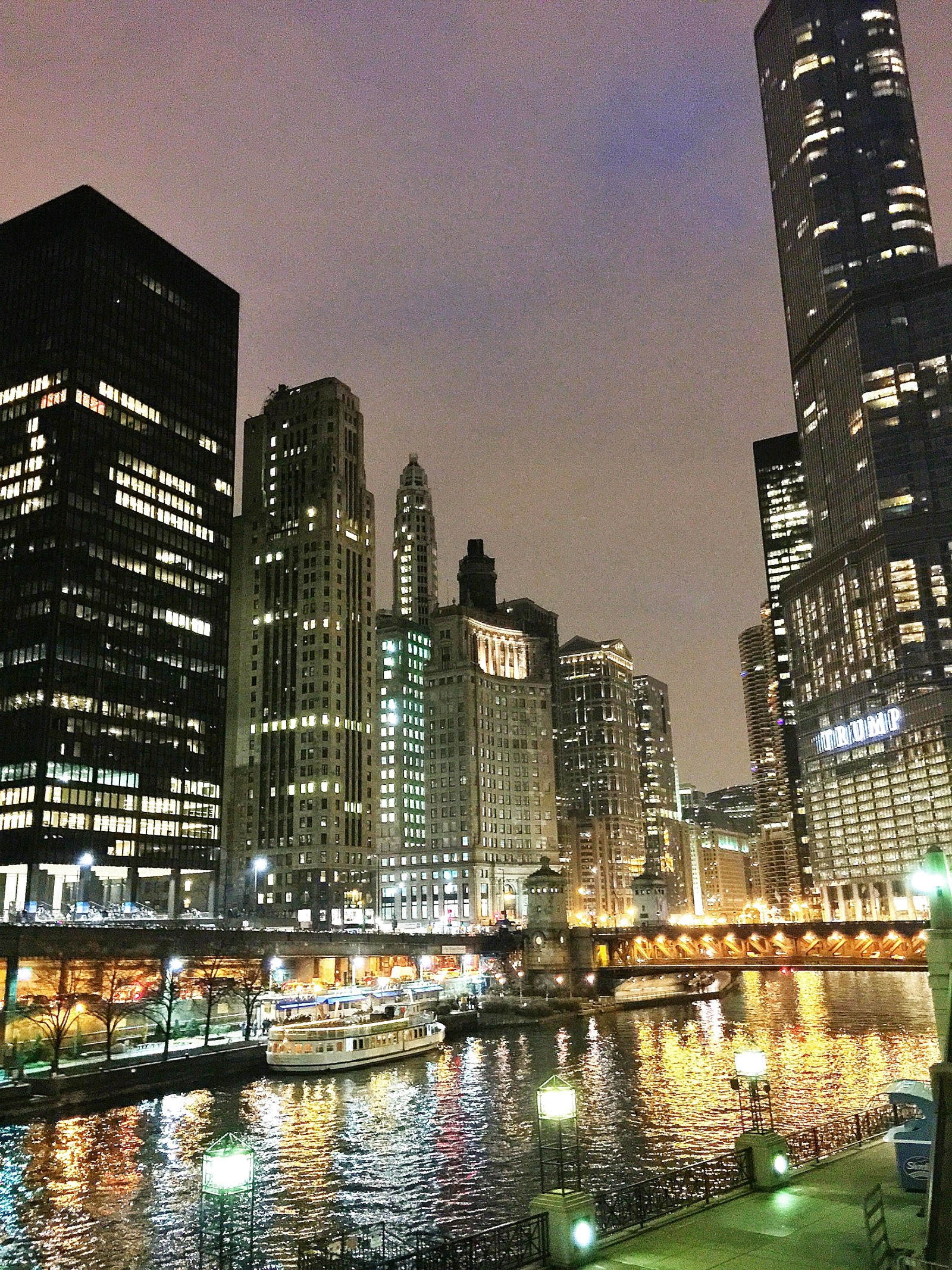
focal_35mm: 29
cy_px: 635
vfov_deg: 61.7
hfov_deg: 48.2
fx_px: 1063
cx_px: 476
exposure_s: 1/4
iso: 125
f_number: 2.2
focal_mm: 4.15
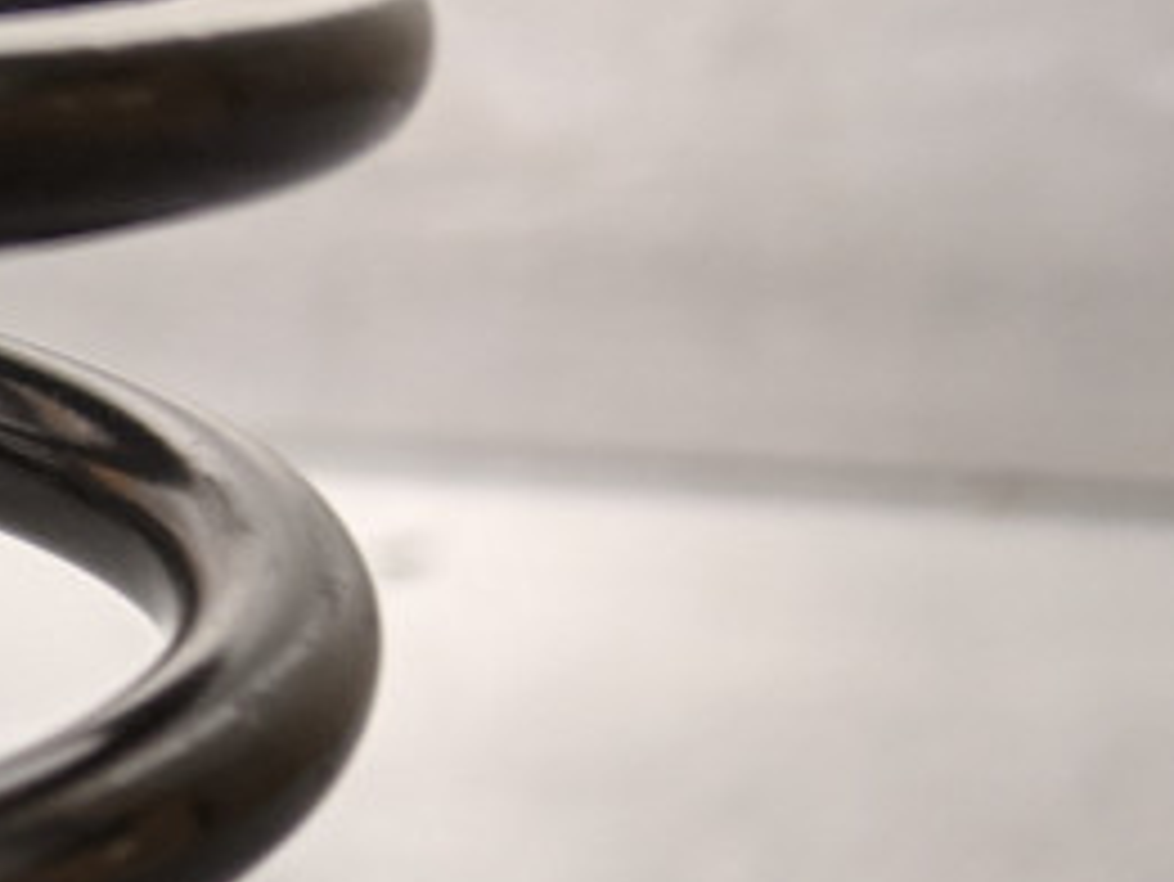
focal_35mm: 125
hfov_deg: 14.4
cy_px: 1514
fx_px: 4241
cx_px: -715
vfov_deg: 11.2
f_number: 1.8
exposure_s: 1/24
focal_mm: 4.44
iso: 106
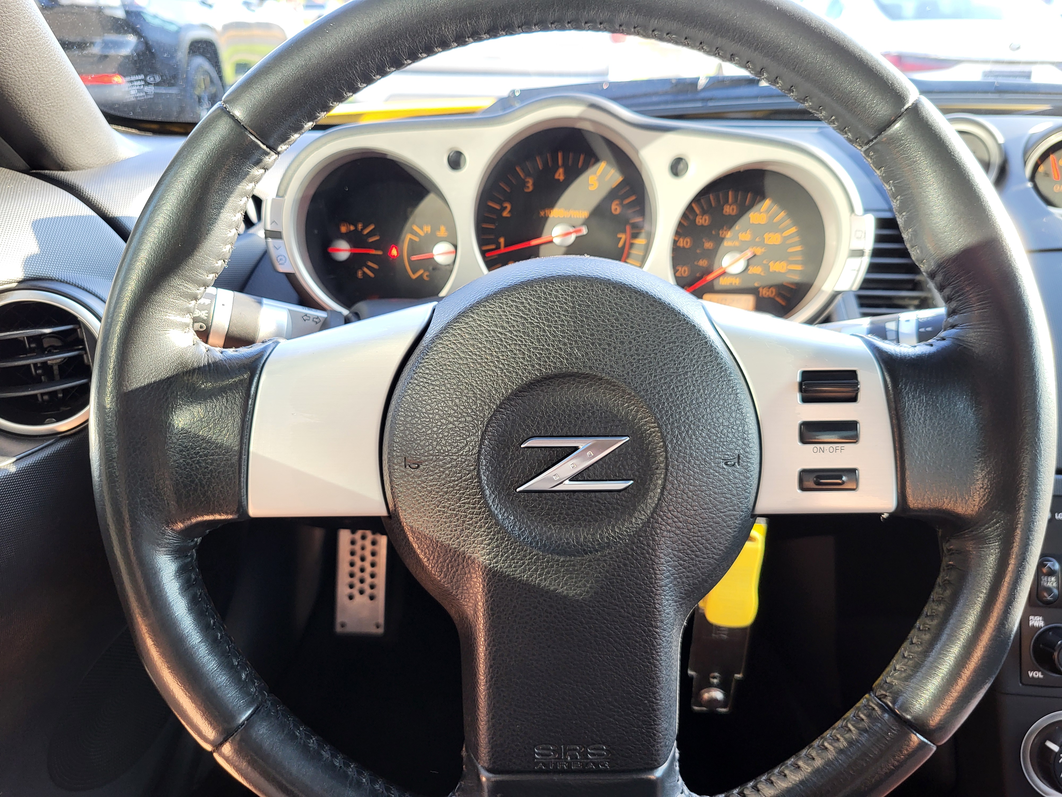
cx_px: 531
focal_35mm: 26
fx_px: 798
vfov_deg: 53.1
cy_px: 398
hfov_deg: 67.3
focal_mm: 5.4
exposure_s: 1/120
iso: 80
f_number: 1.8
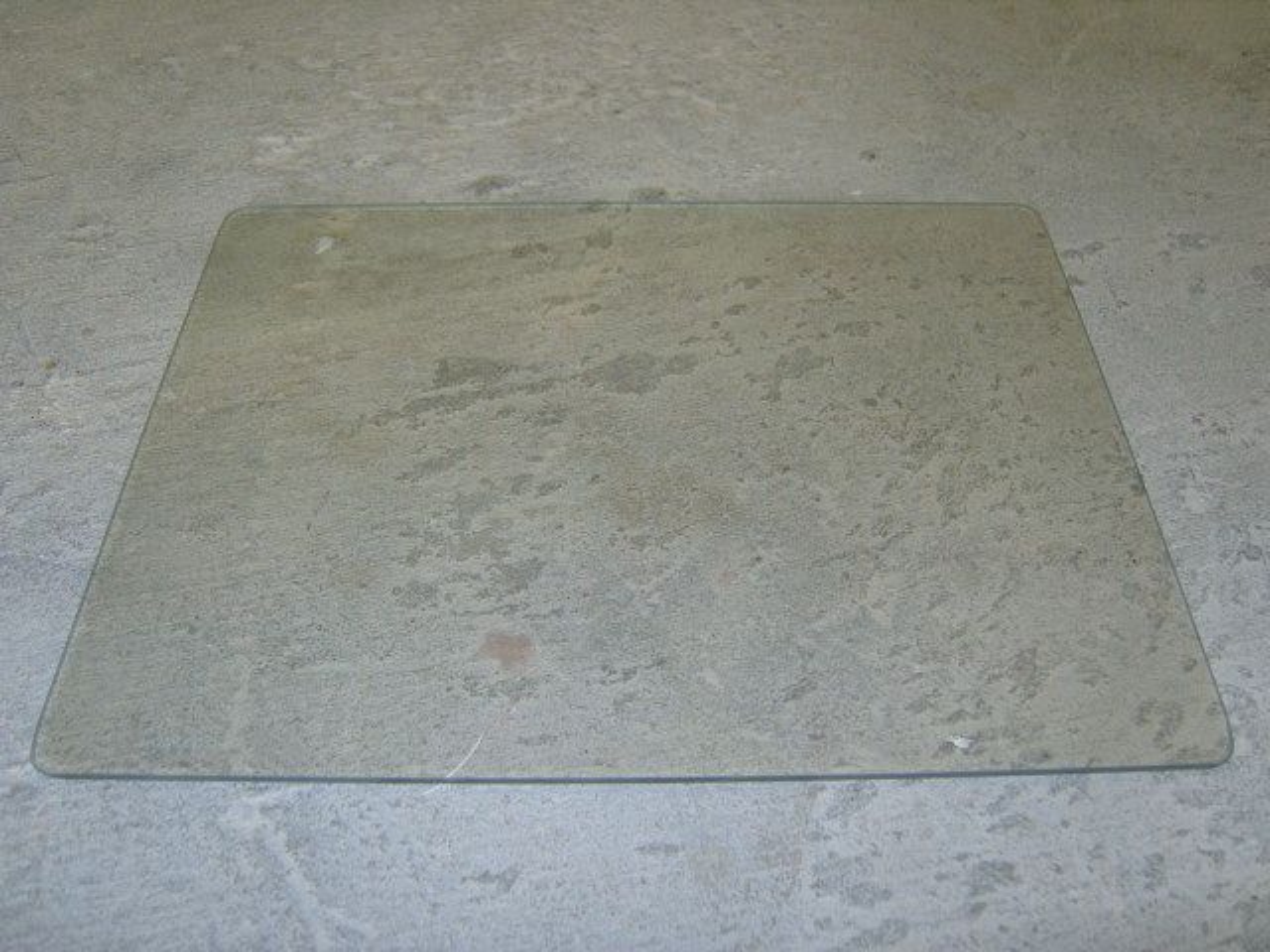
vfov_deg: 40.7
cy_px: 476
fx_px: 1284
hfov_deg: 52.6
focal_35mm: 35
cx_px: 635
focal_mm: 7.4
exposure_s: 1/30
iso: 100
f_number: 2.8
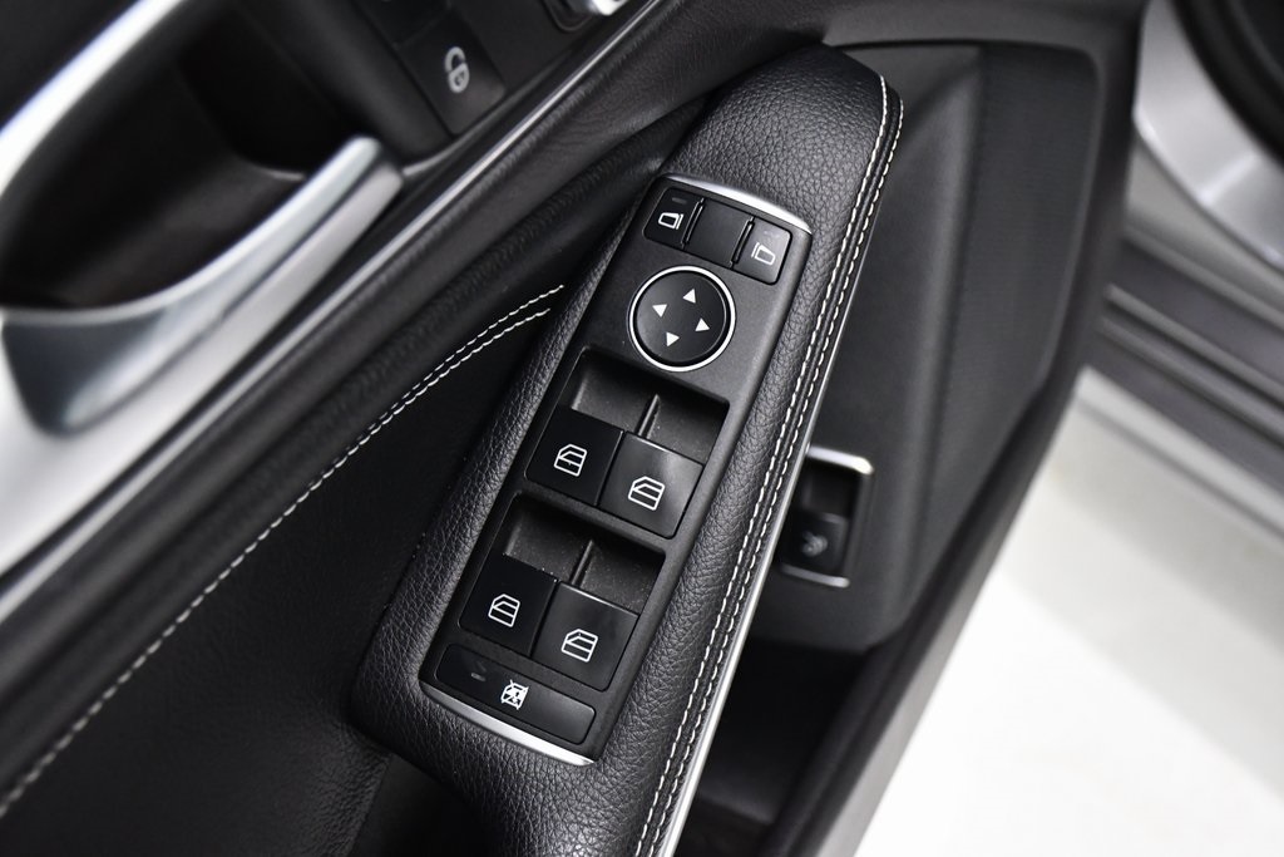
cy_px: 428
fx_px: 2033
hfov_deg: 35.0
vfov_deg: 23.8
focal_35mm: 57
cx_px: 642
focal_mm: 38
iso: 3200
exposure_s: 1/100
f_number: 4.2
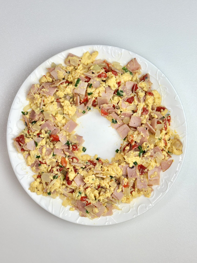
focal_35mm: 48
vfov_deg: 39.7
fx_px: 364
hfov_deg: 30.3
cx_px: 98
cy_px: 132
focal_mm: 6.86
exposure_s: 1/120
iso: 64
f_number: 1.78
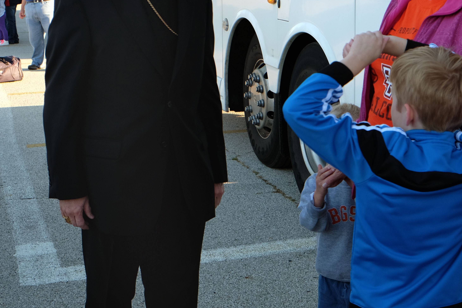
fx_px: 860
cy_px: 59
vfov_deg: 20.1
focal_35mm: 67
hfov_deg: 29.9
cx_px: 296
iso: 400
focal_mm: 26.5
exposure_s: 1/180
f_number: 5
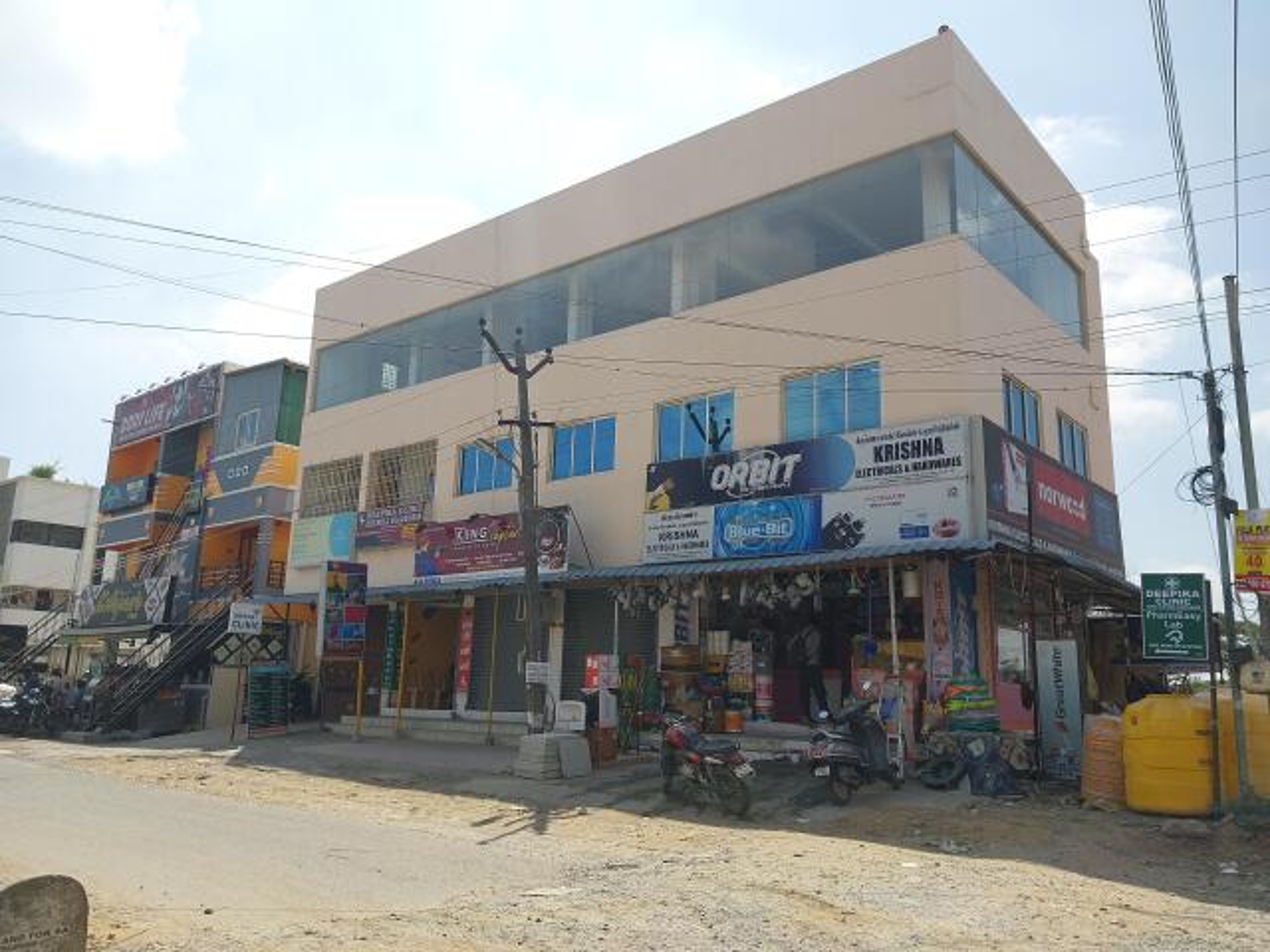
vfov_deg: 46.8
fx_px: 1101
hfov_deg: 60.0
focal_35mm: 30
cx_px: 635
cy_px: 476
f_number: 1.8
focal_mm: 4.6
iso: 20
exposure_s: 1/839
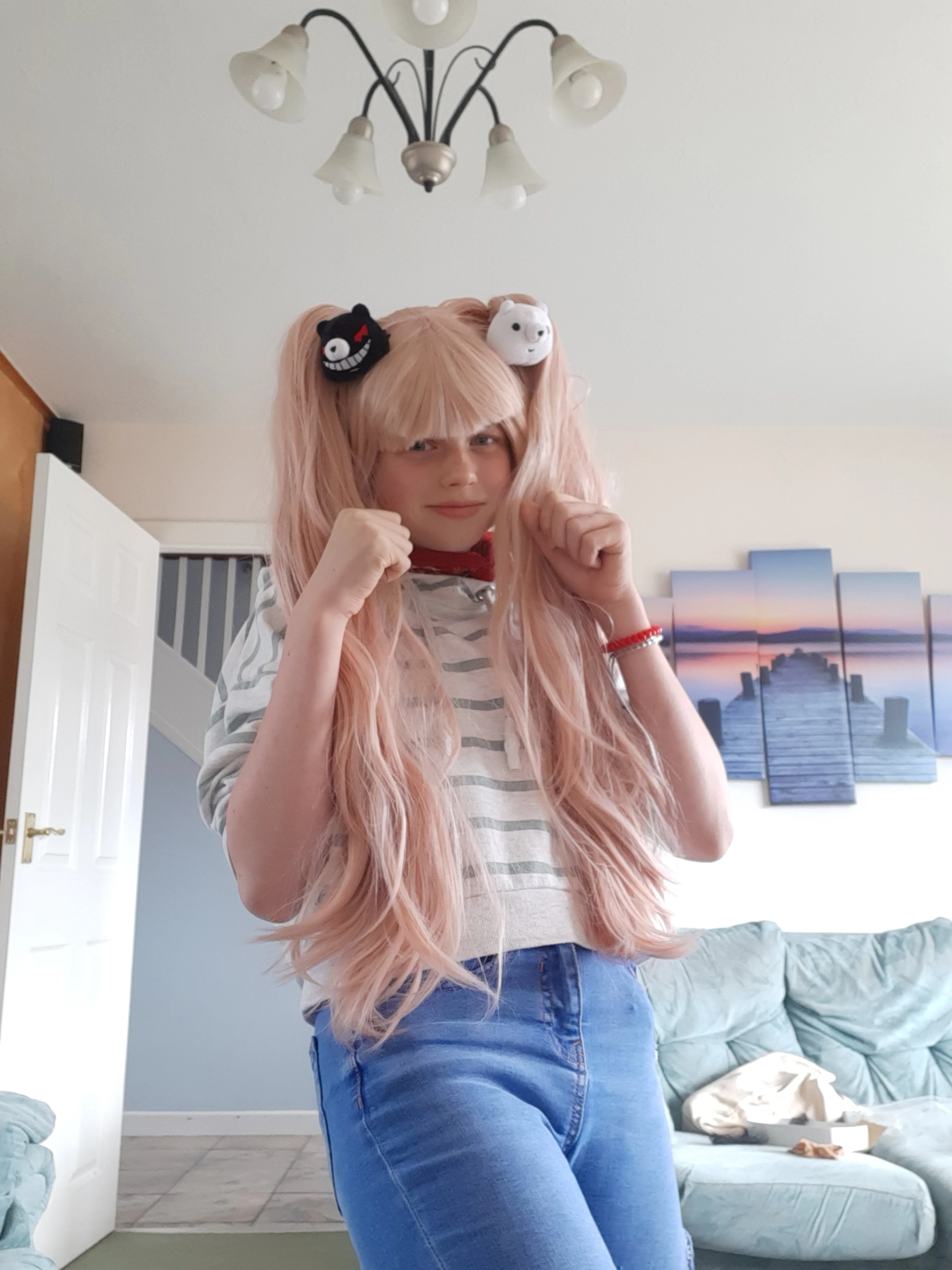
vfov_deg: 58.4
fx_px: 1137
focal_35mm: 31
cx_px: 476
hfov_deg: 45.4
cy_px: 635
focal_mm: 3.75
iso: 125
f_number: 2
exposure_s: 1/25
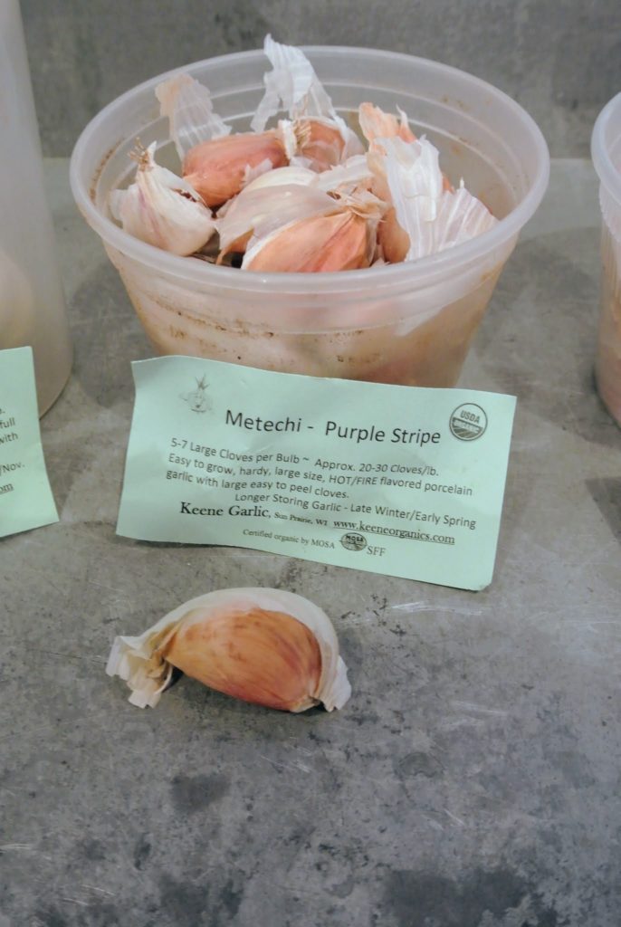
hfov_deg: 38.0
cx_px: 310
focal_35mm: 35
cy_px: 464
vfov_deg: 54.4
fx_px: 903
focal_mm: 13.1
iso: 800
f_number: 4
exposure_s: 1/13
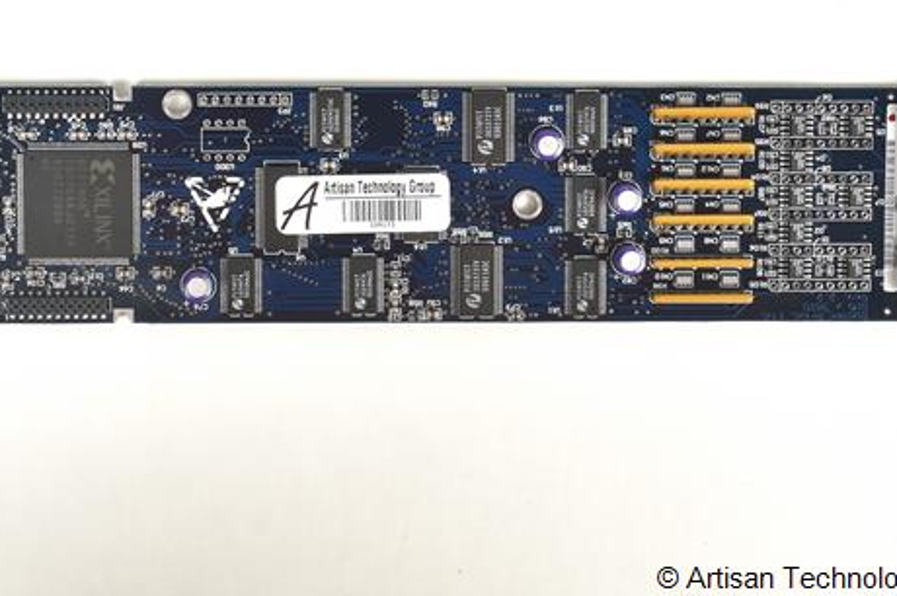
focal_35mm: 47
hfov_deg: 41.9
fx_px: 1170
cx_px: 450
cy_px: 208
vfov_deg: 28.5
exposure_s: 1/200
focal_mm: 24
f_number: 13
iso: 200
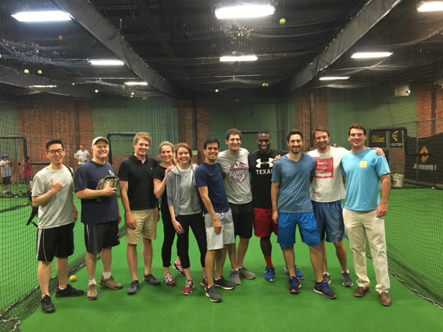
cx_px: 222
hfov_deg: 61.7
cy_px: 166
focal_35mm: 29
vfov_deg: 48.2
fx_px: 371
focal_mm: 4.15
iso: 200
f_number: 2.2
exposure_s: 1/20
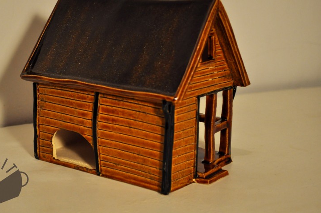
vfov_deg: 18.1
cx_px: 132
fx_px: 668
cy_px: 98
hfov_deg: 27.0
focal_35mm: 75
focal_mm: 42
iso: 800
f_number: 5.3
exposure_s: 1/40
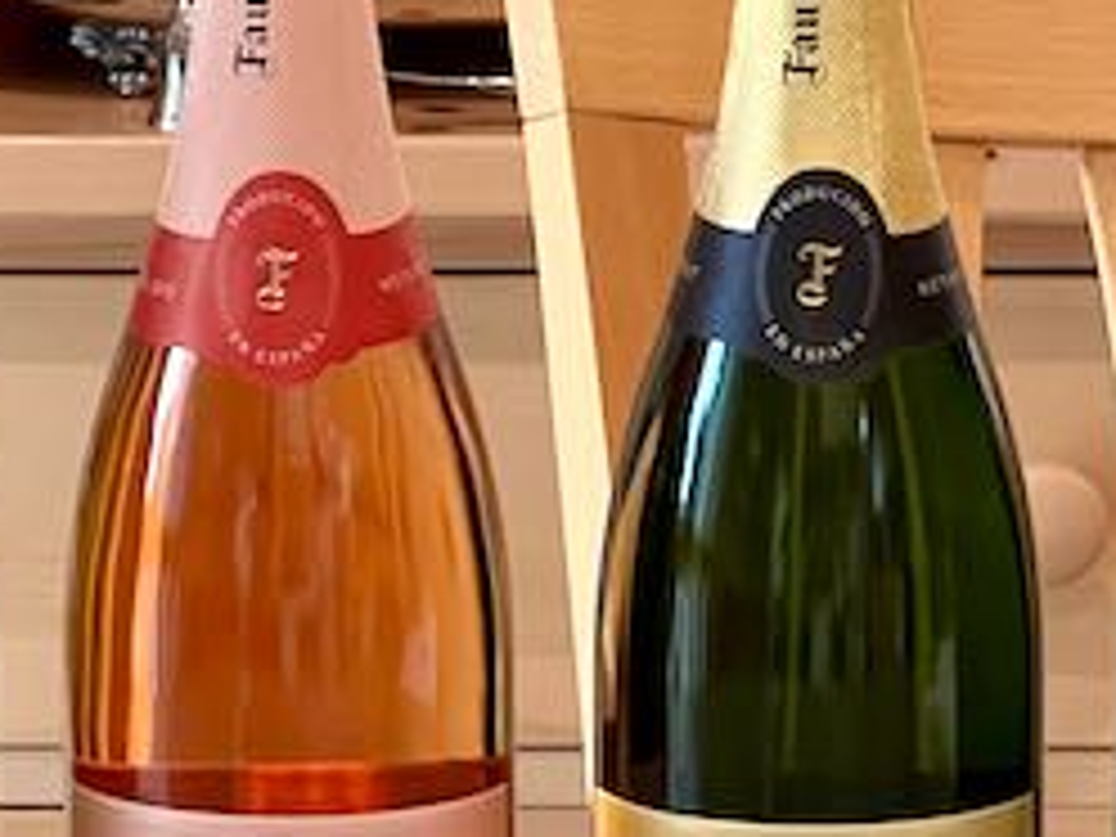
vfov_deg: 6.0
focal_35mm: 248
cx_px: 76
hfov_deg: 8.0
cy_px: 112
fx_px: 7995
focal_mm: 9
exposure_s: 1/60
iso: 400
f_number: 2.8
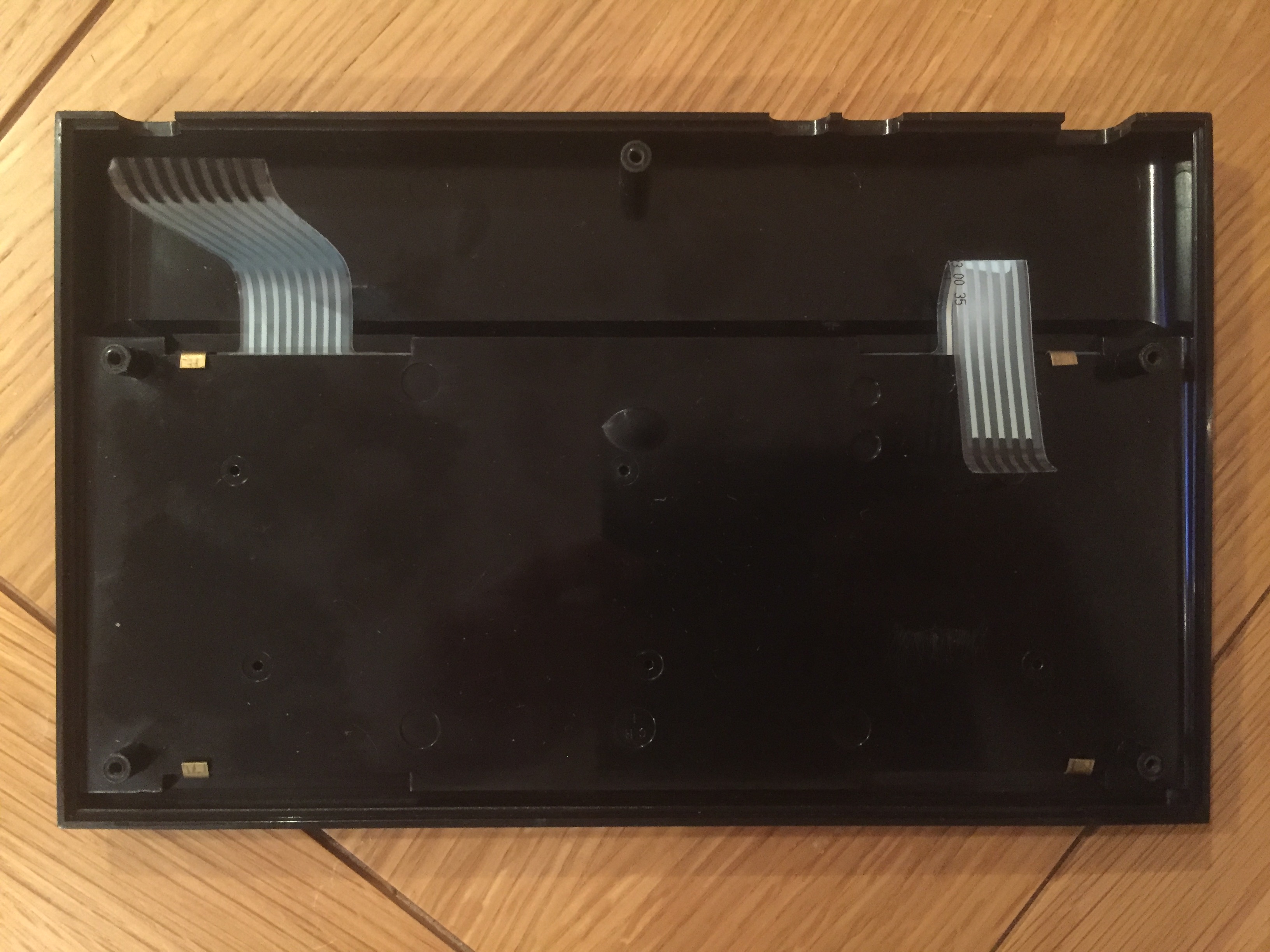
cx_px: 635
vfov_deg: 48.2
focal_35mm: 29
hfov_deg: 61.7
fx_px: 1064
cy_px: 476
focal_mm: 4.15
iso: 640
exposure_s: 1/17
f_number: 2.2
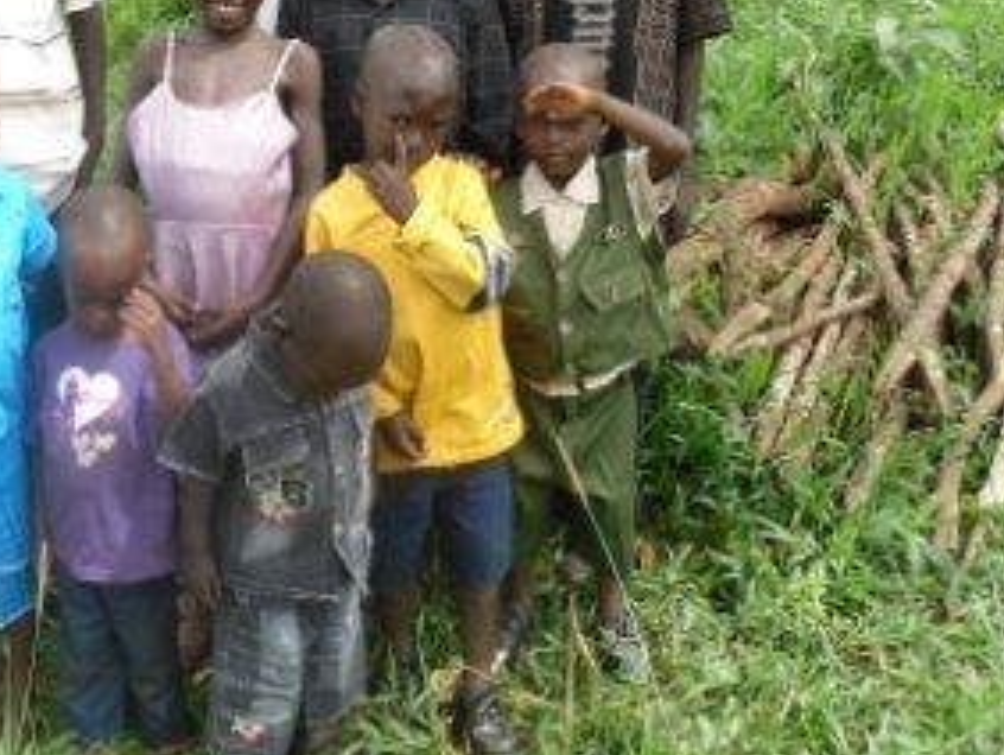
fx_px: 1568
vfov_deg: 26.8
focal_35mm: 54
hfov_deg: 34.6
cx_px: 228
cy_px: 221
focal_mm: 6
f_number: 2.8
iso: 80
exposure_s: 1/469
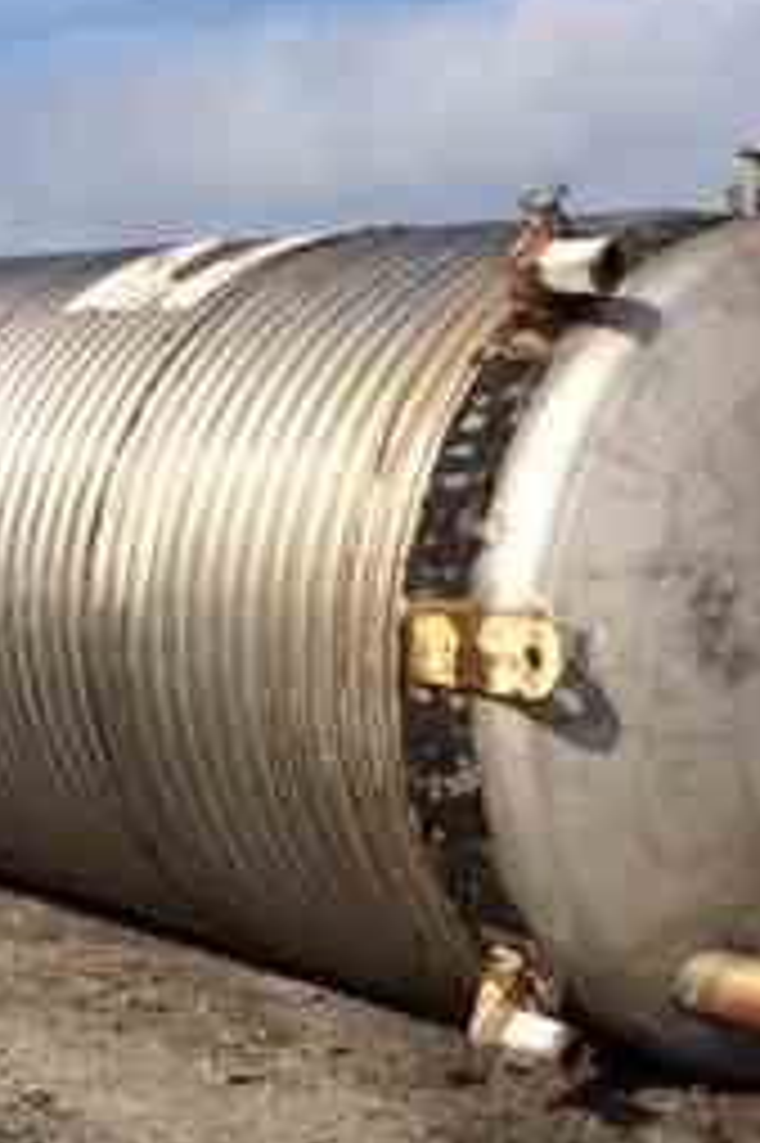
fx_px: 2410
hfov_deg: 17.9
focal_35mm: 76
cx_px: 337
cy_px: 472
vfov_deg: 26.6
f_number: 2.2
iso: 32
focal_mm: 4.15
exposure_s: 1/3425
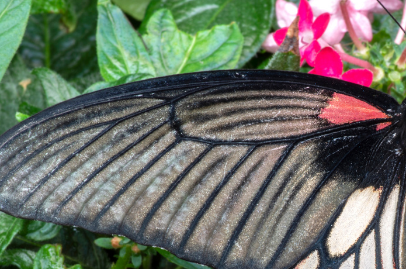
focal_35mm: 352
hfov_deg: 5.9
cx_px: 417
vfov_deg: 3.9
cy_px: 238
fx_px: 3961
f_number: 16
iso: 100
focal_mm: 100
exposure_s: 1
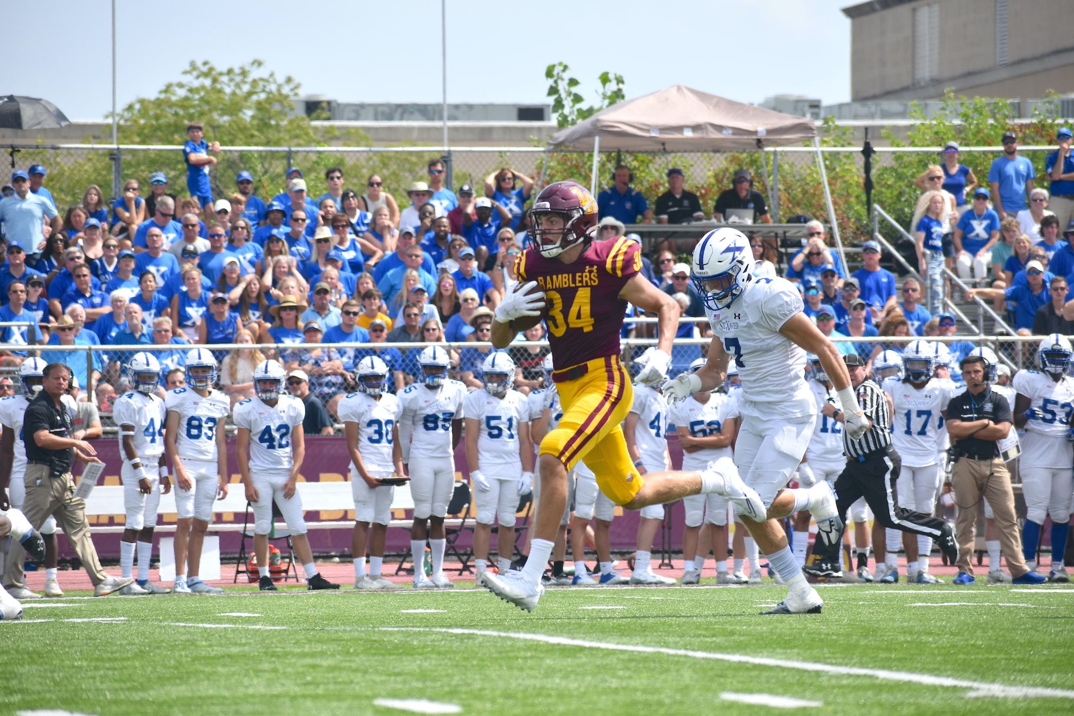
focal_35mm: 232
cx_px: 537
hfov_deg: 8.9
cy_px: 358
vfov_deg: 5.9
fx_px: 6936
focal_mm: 155
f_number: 5.6
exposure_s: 1/2000
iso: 320
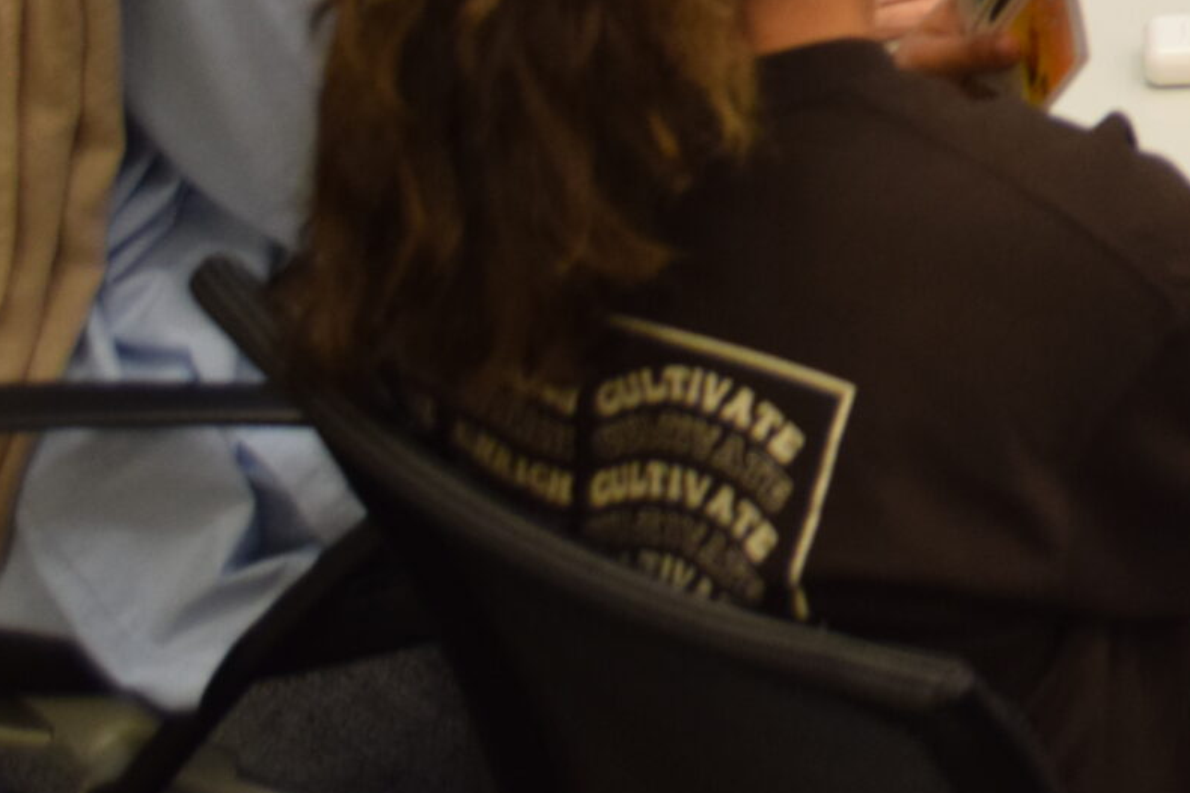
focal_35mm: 107
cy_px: -358
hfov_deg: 17.3
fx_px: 3535
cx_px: 1767
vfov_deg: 12.2
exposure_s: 1/60
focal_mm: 22
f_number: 4
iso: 720
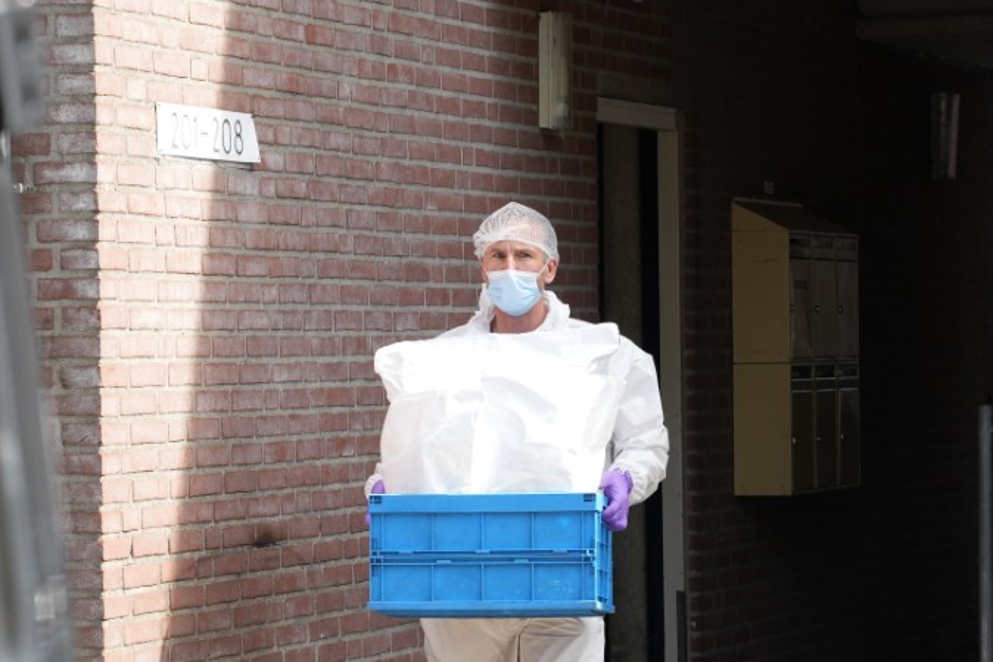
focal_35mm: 163
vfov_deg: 8.4
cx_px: 482
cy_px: 459
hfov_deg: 12.6
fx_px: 4486
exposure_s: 1/200
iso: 100
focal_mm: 67.7
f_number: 4.5
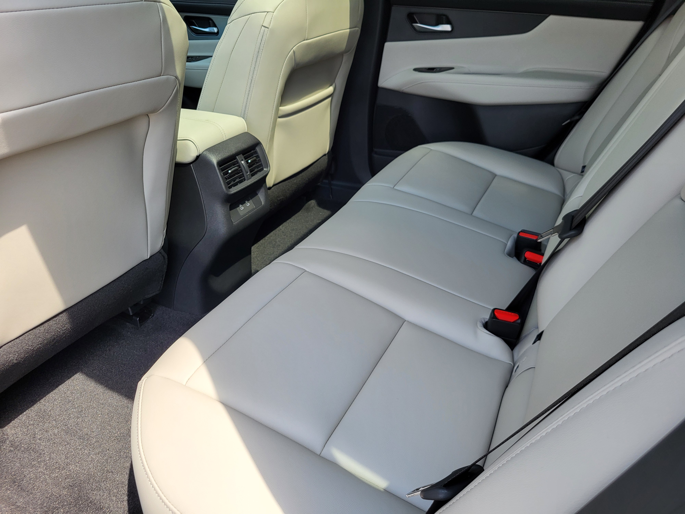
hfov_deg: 67.3
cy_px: 257
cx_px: 342
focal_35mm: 26
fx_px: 515
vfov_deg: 53.1
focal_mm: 5.4
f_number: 1.8
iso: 40
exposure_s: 1/423
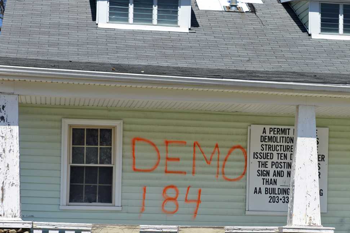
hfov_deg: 16.0
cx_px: 294
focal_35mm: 127
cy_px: 151
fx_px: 1234
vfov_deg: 10.8
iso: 125
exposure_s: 1/1250
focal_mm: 60
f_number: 4
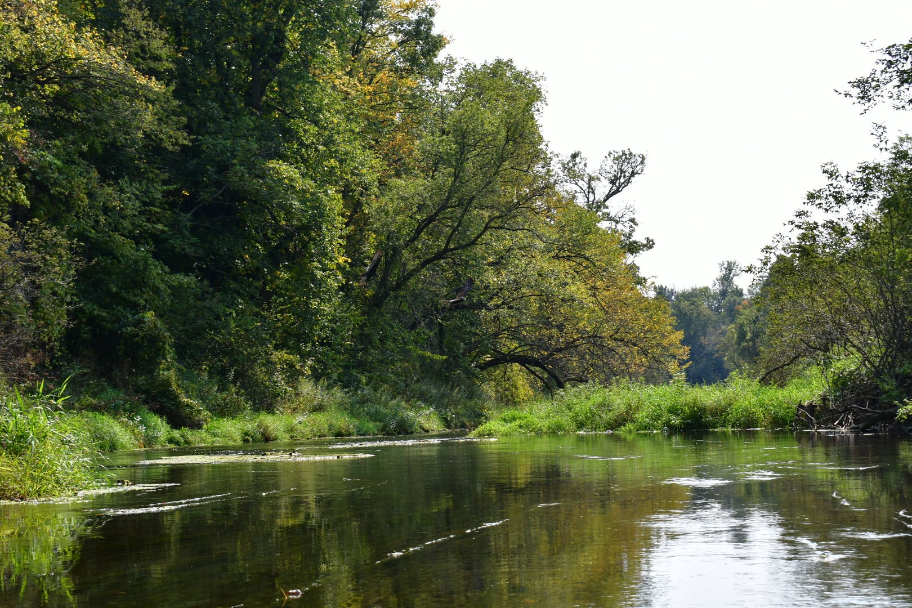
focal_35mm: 60
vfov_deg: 22.6
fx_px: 1520
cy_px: 304
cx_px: 456
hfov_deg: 33.4
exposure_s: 1/320
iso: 200
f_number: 10
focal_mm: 40
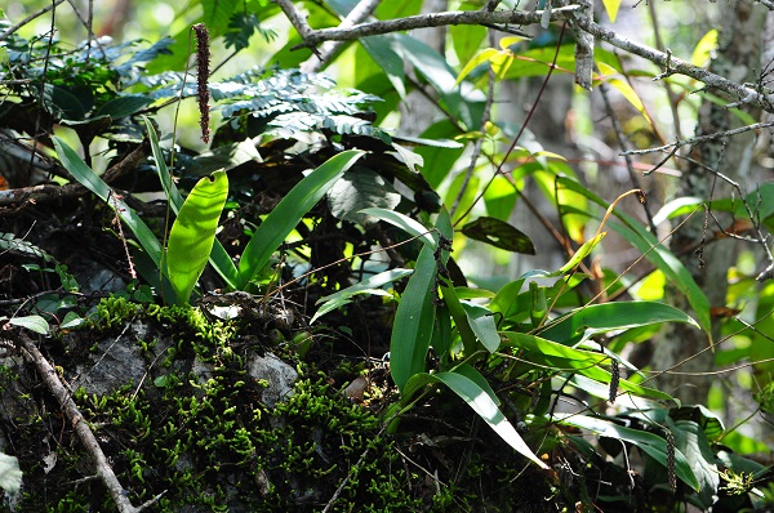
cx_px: 387
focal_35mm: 158
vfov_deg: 8.7
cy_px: 256
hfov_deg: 13.1
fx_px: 3381
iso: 320
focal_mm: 105
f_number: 6.3
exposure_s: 1/160
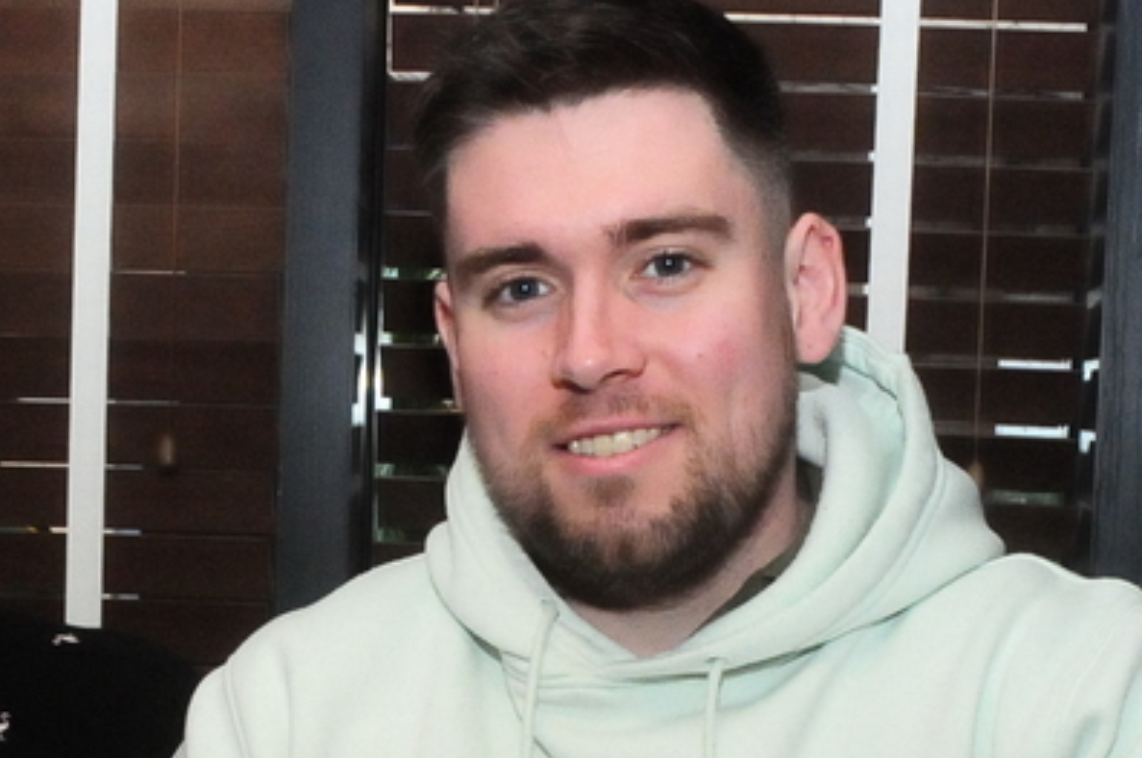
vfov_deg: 14.6
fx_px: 2919
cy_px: 721
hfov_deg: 22.0
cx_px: 355
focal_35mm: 92
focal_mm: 27
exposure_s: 1/60
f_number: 10
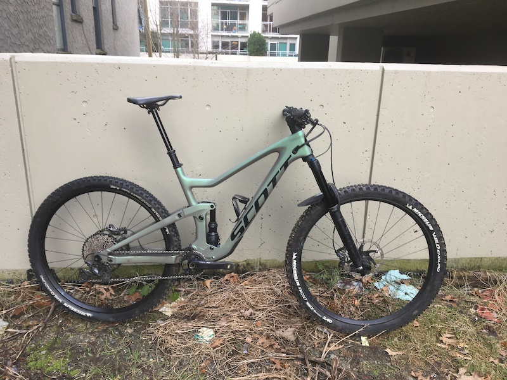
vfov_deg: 48.2
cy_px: 190
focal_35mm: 29
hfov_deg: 61.7
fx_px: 425
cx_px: 254
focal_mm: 4.15
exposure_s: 1/60
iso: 25
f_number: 2.2
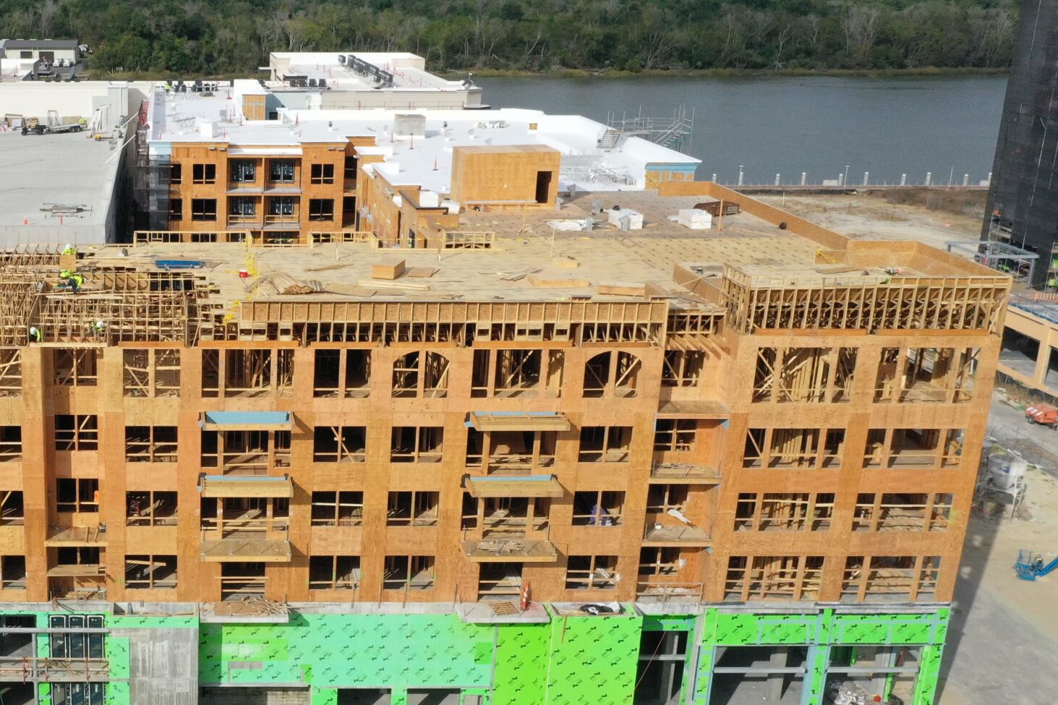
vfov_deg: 27.4
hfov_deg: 38.4
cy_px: 459
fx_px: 1440
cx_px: 168
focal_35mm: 49
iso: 400
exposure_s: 1/400
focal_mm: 10.26
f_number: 8
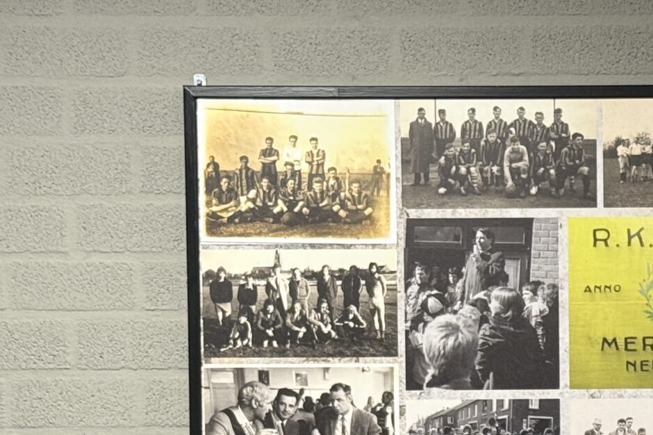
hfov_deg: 14.8
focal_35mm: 136
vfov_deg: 9.9
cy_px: 532
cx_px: 668
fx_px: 2466
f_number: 1.78
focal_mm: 6.76
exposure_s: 1/50
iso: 160
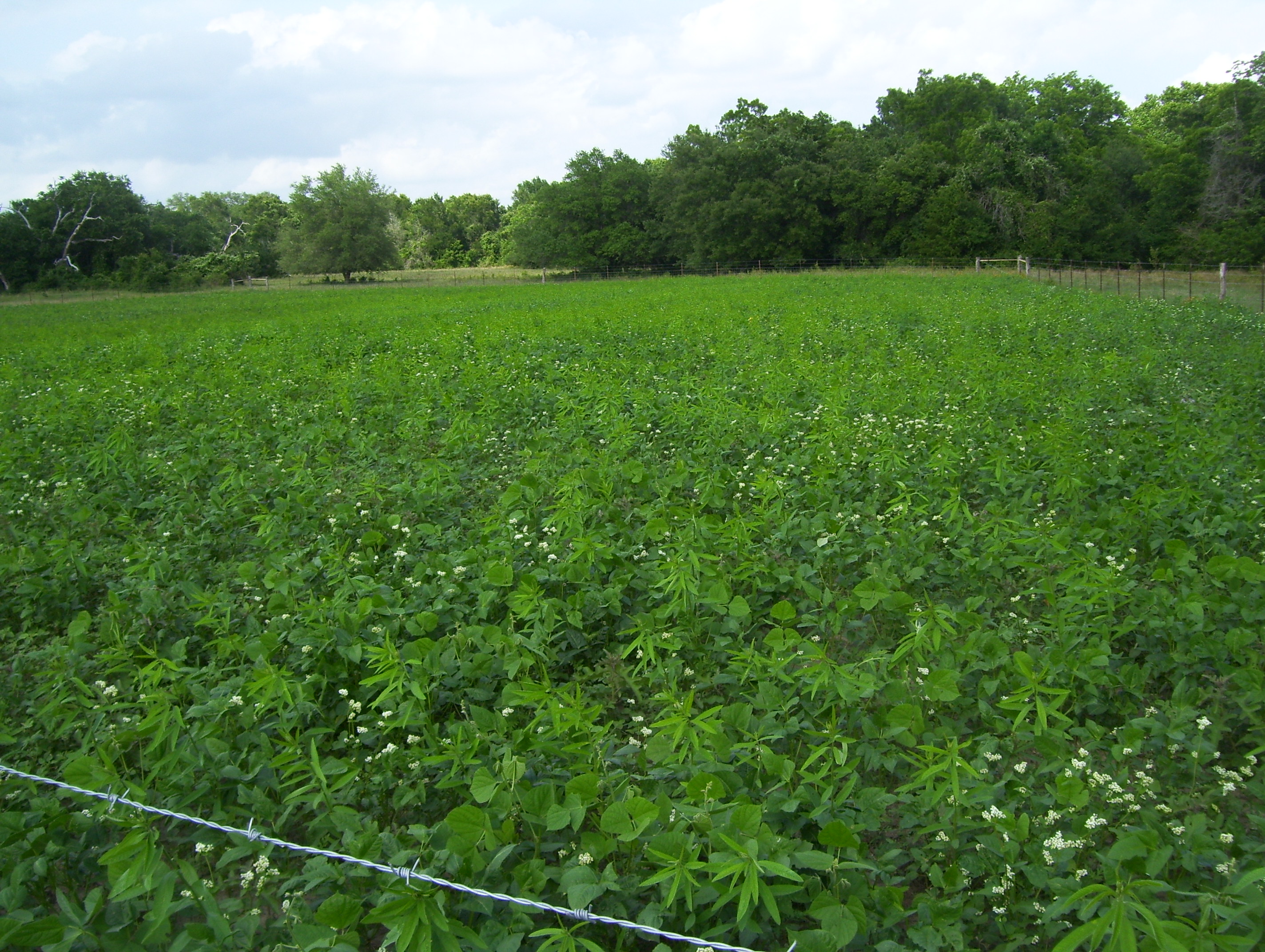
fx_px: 1317
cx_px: 632
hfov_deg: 51.3
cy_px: 476
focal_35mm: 36
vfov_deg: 39.7
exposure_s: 1/250
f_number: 4.8
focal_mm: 6
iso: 80
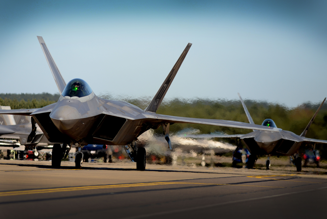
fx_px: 2726
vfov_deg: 4.6
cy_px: 110
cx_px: 164
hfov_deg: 6.9
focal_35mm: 300
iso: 400
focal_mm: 300
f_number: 8
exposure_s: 1/3200
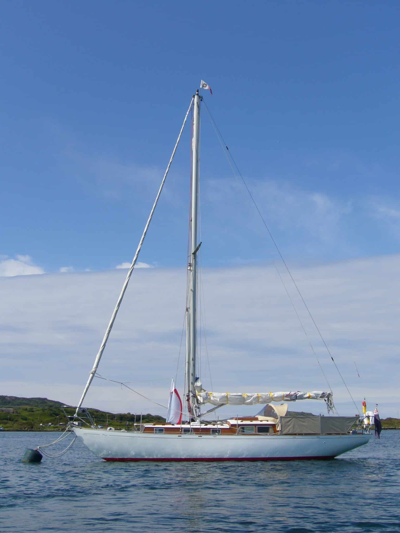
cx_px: 200
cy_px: 266
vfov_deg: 38.2
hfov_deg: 29.1
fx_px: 770
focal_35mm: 50
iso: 80
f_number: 6.7
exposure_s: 1/400
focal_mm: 8.3
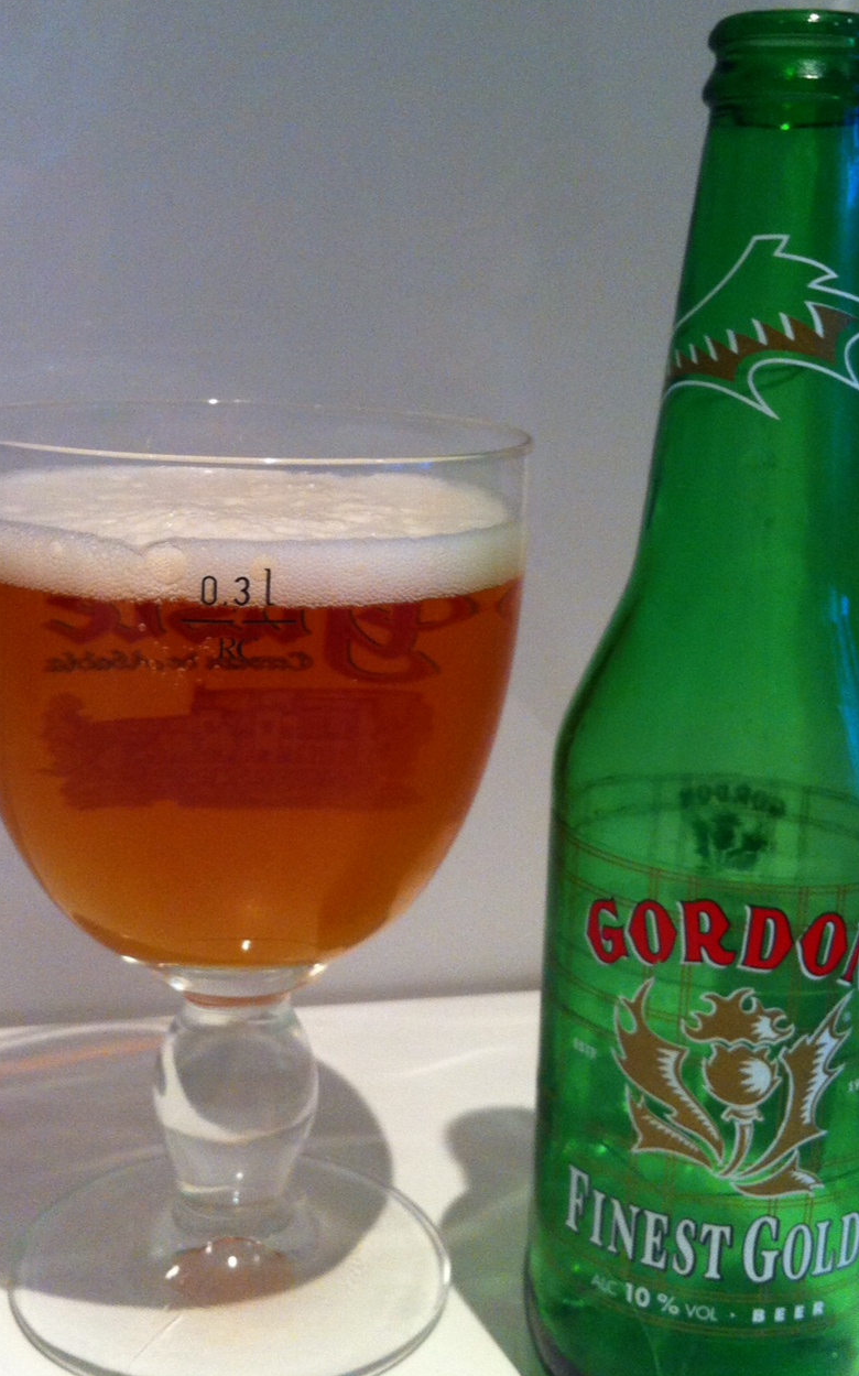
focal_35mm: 38
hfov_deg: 33.6
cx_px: 437
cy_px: 681
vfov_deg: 51.6
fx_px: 1424
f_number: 2.8
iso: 200
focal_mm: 3.85
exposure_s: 1/17
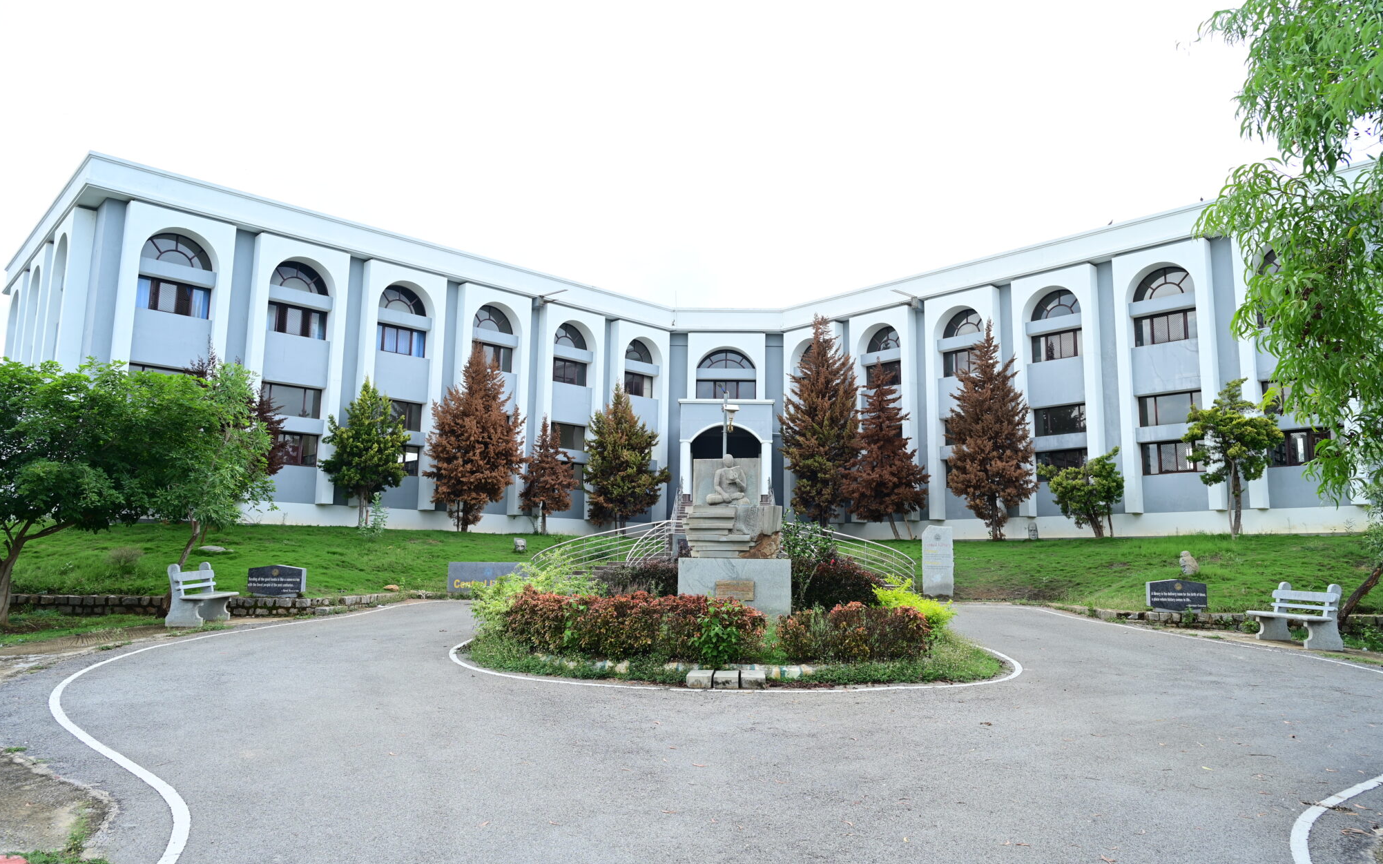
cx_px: 704
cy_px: 435
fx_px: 942
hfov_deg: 72.5
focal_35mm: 25
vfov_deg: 49.3
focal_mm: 24
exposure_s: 1/125
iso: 125
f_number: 5.6
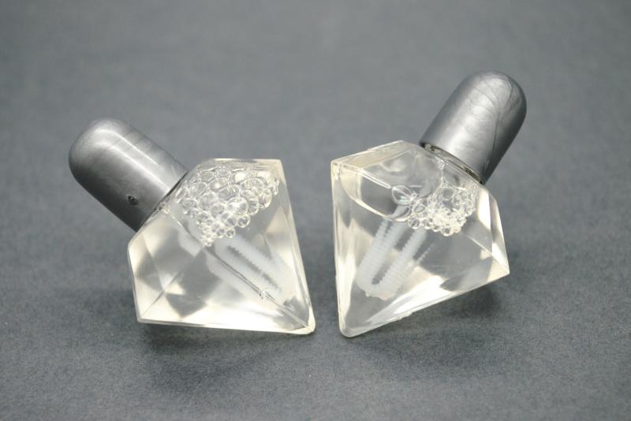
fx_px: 947
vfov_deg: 25.1
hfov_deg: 36.9
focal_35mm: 54
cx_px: 316
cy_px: 210
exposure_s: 1/125
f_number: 5
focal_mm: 36
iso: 250
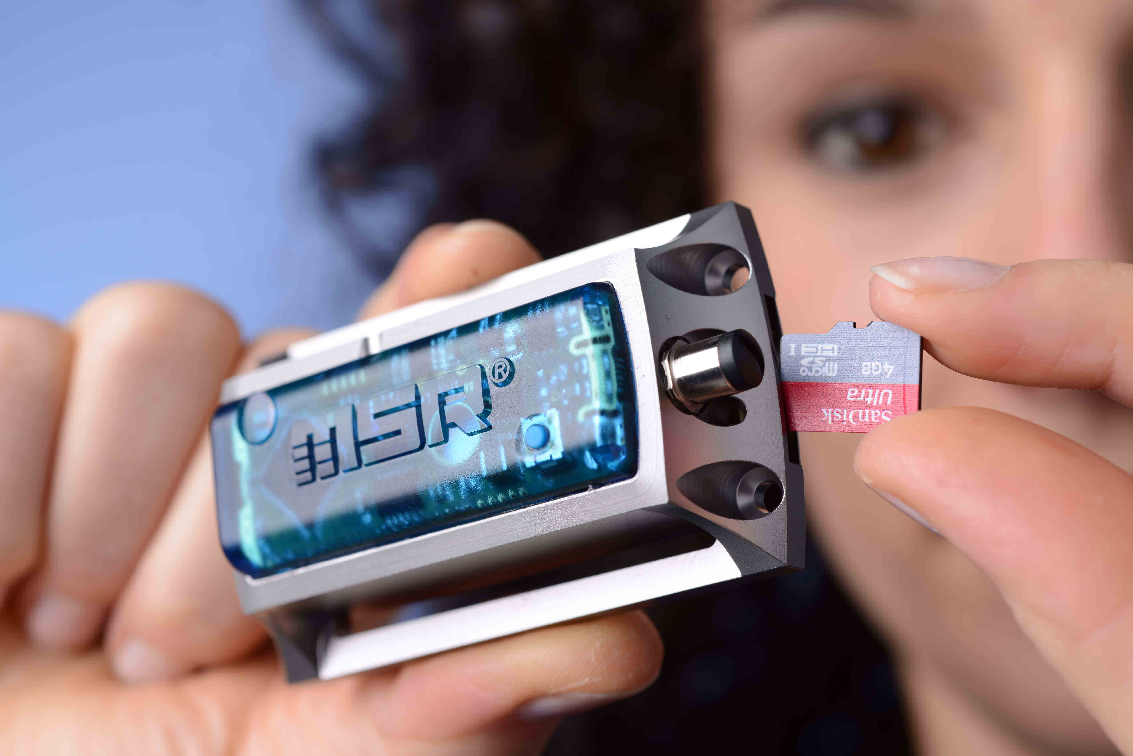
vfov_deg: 22.6
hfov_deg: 33.4
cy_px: 378
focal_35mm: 60
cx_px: 566
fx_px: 1889
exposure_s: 1/60
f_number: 9
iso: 100
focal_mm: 60
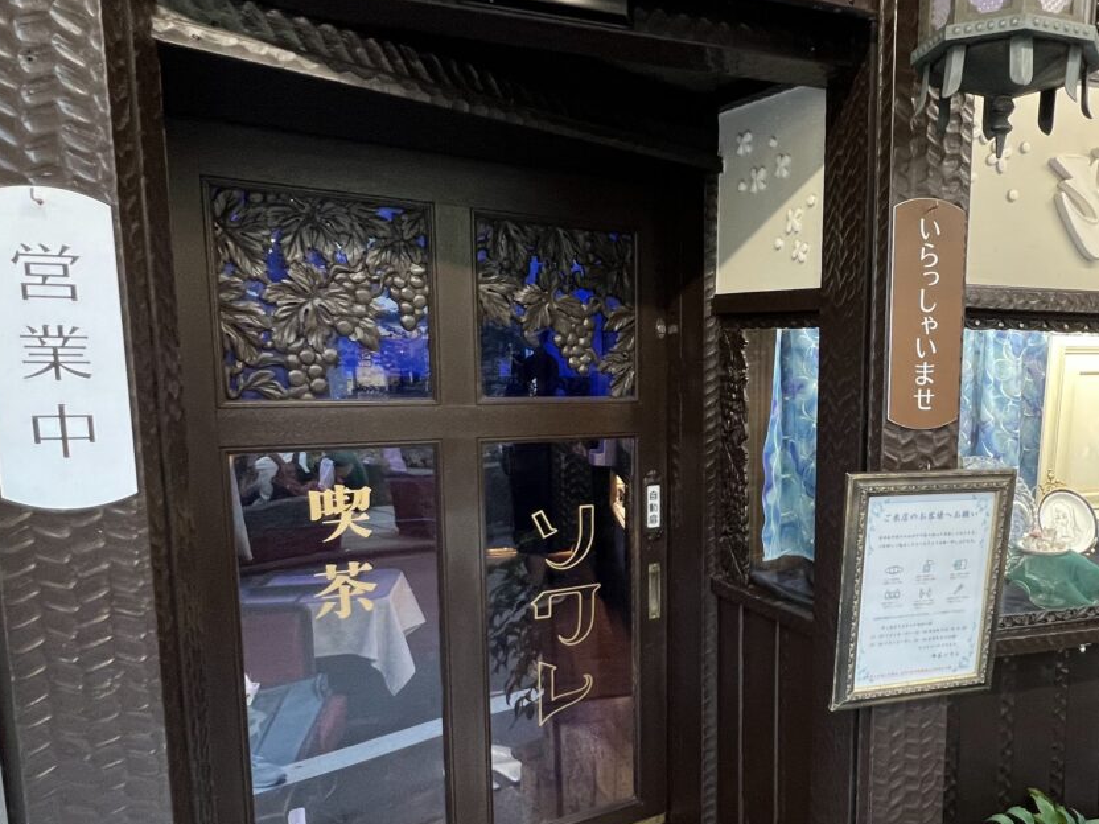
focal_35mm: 24
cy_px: 474
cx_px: 791
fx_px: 762
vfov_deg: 56.6
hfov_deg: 68.1
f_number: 1.8
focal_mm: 1.57
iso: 200
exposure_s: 1/60
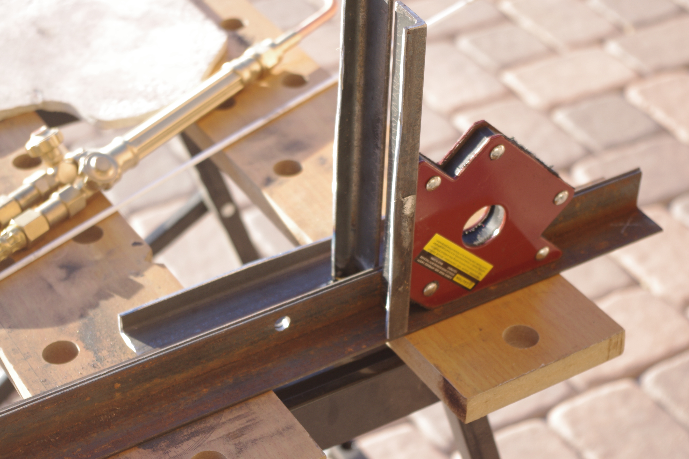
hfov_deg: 24.5
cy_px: 228
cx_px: 346
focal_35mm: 83
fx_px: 1588
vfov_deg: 16.5
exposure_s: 1/100
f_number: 7.1
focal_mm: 55
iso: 200
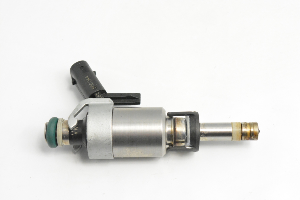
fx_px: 687
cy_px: 100
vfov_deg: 16.5
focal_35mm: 82
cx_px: 150
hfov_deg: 24.6
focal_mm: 55
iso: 6400
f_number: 10
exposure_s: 1/400
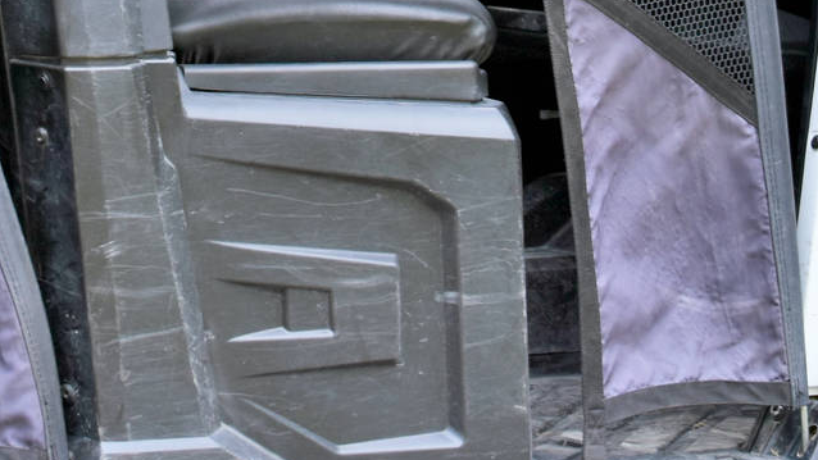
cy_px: -333
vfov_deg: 3.6
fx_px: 7180
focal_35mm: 331
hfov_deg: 6.5
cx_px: 471
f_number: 4
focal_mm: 70
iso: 280
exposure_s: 1/320
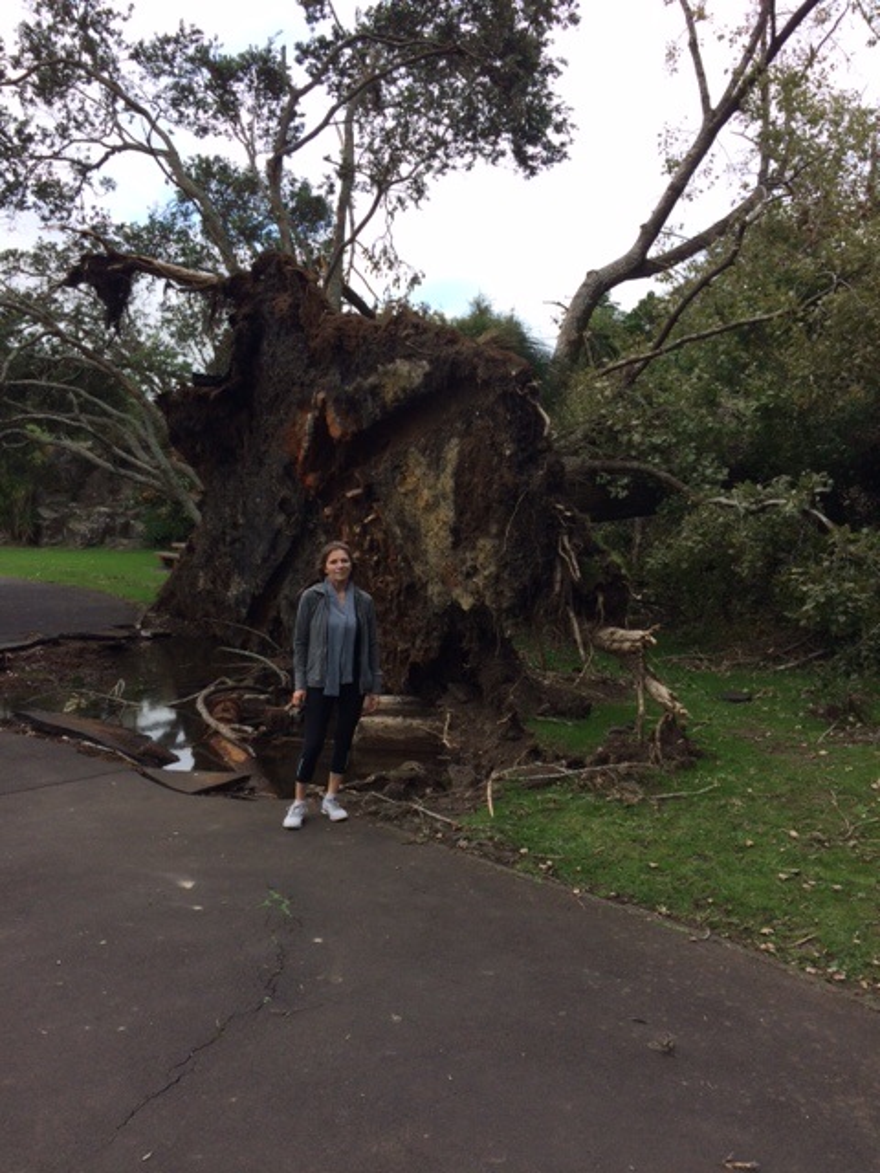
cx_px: 440
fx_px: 983
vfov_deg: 61.7
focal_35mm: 29
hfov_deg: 48.2
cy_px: 586
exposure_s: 1/494
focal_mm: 4.15
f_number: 2.2
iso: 32
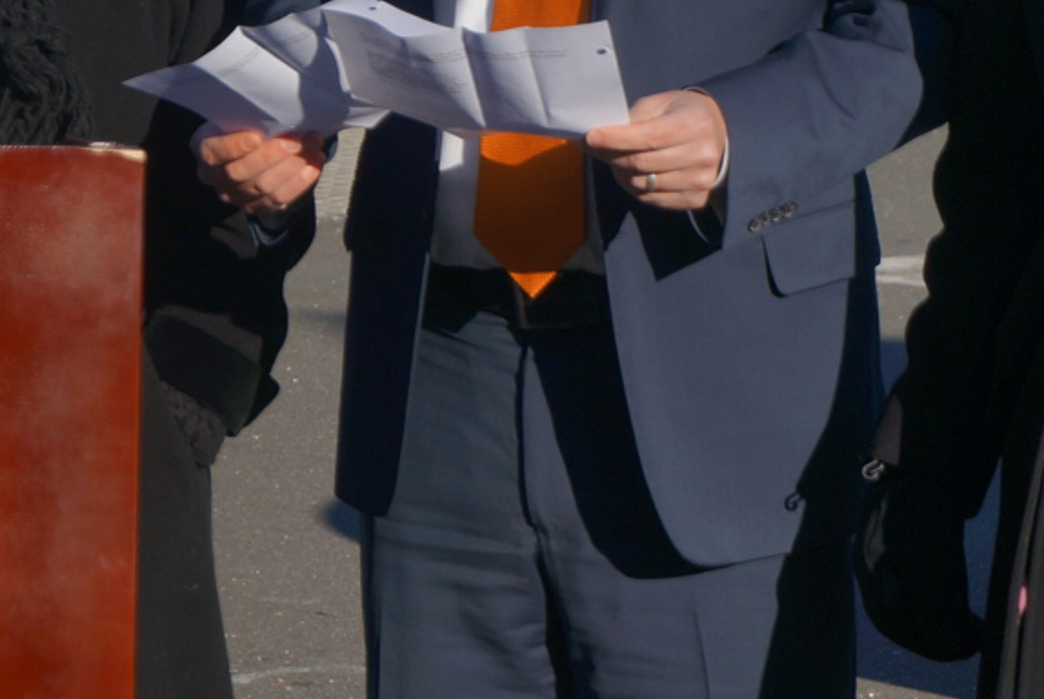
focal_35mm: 211
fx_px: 6125
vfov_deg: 6.5
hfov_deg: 9.6
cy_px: 29
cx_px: -227
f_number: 6.3
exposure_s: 1/640
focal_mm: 50
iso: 100
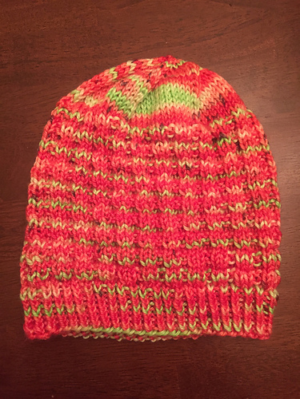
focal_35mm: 29
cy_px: 200
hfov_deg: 48.2
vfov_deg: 61.7
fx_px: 335
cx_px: 150
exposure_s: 1/20
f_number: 2.2
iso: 250
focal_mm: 4.15
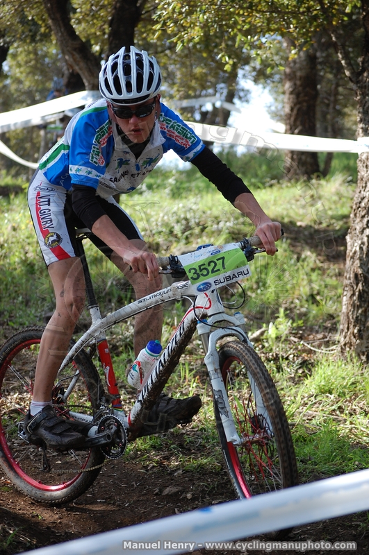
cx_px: 184
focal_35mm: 112
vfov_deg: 18.2
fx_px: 1735
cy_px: 278
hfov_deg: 12.1
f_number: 4.2
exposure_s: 1/500
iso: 400
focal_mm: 75
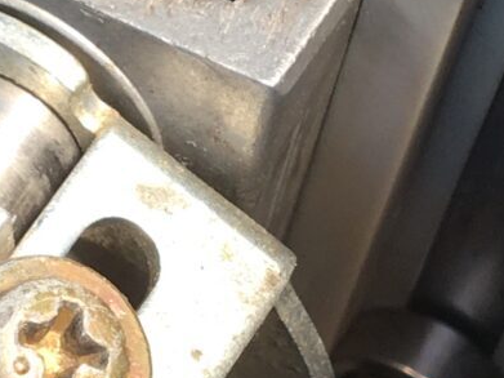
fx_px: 2766
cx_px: 224
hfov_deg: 10.4
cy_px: 168
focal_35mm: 190
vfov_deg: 7.8
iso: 25
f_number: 2.2
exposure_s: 1/196
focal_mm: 4.15
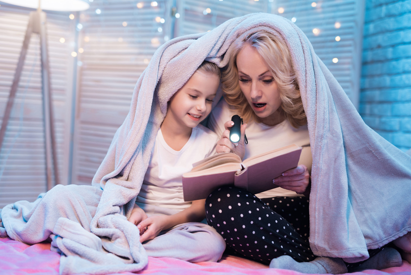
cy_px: 138
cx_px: 206
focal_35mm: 50
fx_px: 571
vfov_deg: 27.0
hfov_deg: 39.6
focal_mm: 50
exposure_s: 1/160
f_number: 2
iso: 200
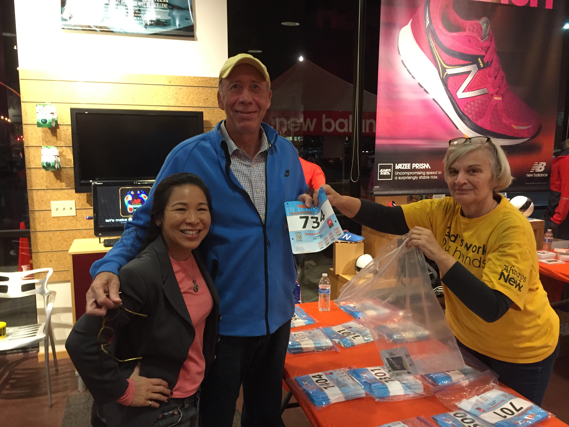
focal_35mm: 29
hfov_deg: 61.7
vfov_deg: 48.2
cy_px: 214
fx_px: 477
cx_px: 284
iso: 200
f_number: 2.2
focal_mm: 4.15
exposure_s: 1/30
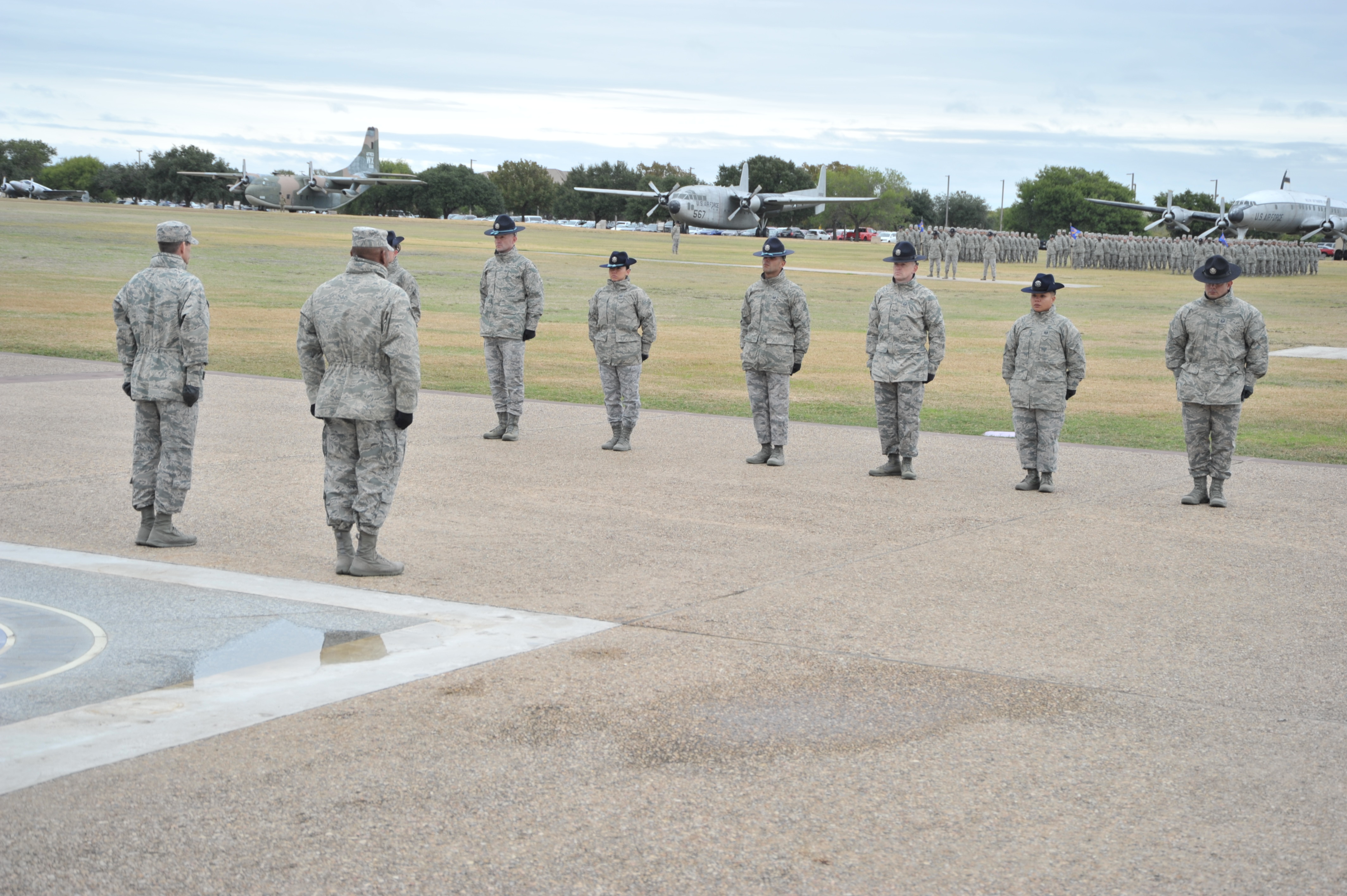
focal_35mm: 65
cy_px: 448
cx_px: 674
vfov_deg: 20.9
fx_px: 2430
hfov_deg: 31.0
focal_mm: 65
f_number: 5.6
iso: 250
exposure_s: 1/125
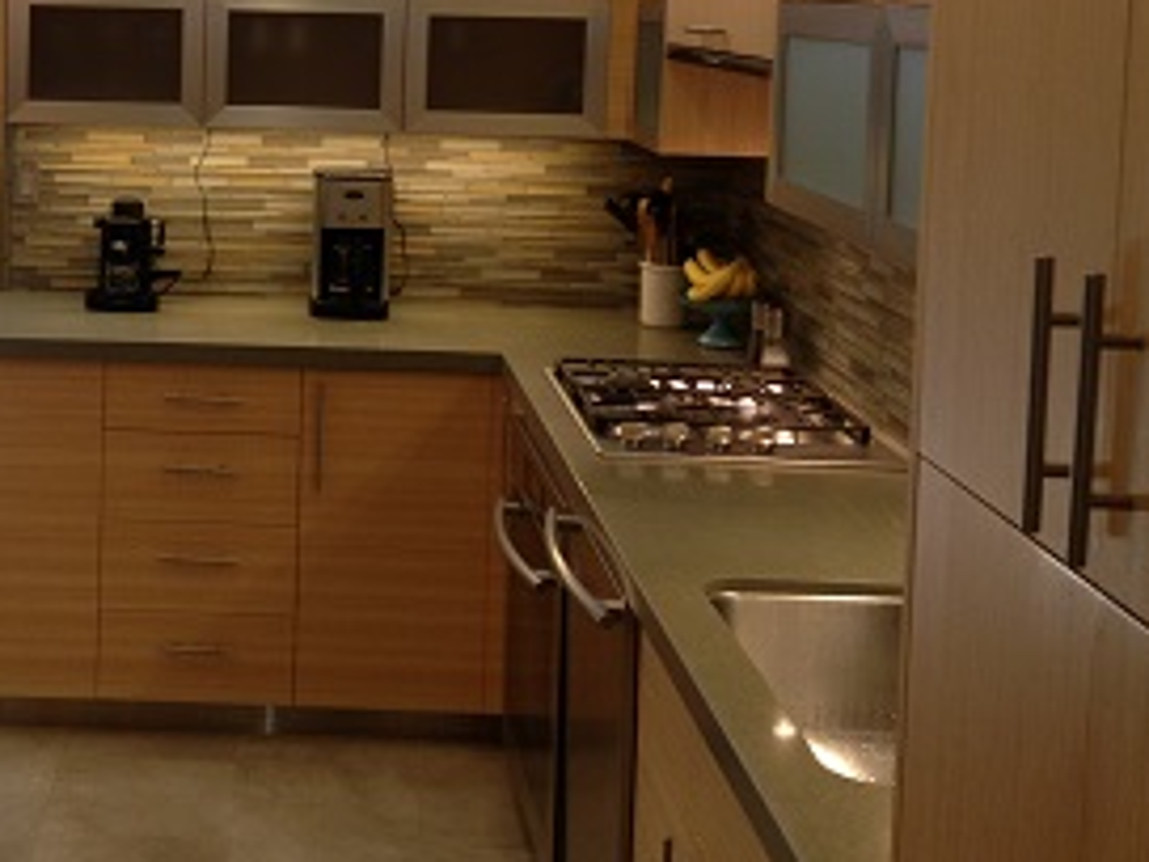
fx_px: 2091
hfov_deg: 30.0
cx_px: 220
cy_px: 93
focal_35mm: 63
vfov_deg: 22.7
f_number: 2.4
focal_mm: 4.28
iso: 80
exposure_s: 1/60
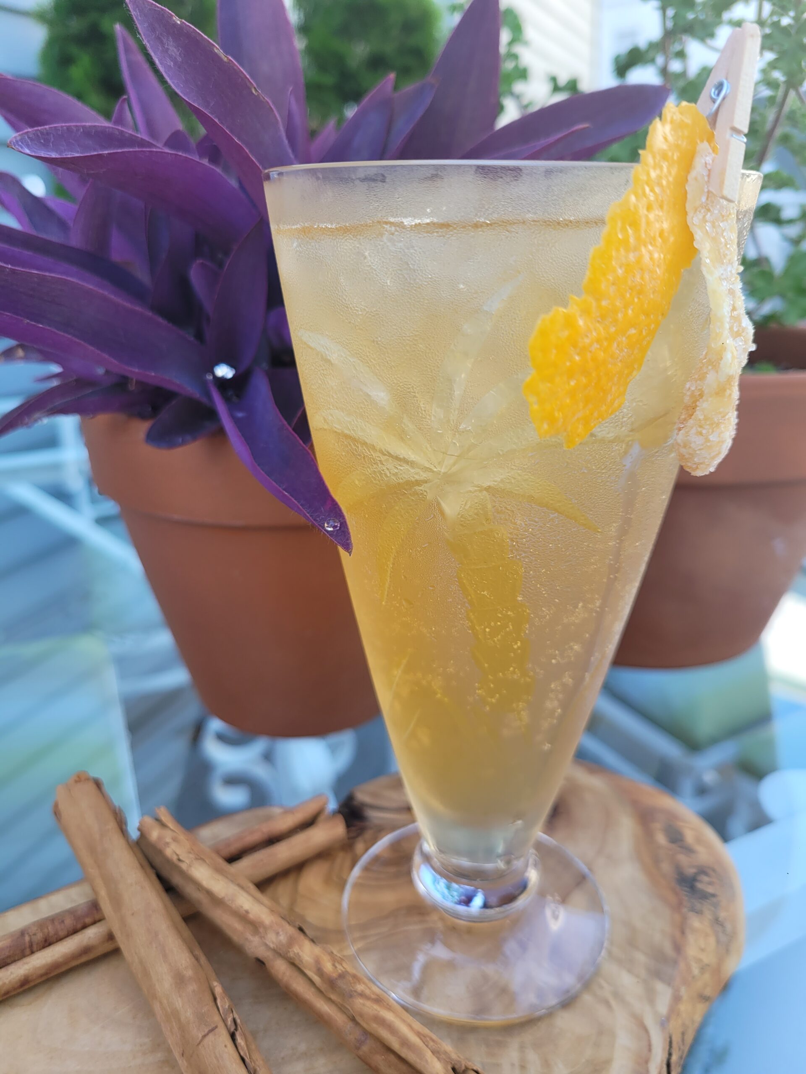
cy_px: 537
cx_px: 403
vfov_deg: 67.3
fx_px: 807
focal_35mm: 26
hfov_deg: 53.1
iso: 40
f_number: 1.8
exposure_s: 1/239
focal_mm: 5.4
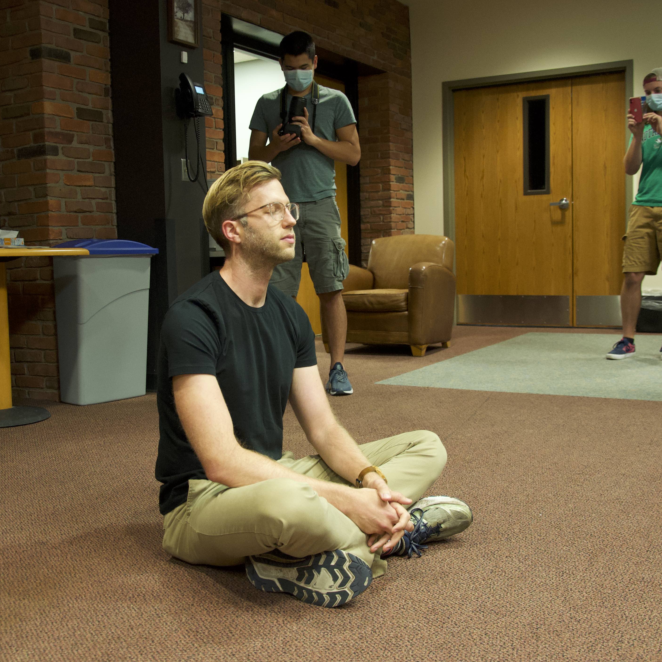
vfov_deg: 41.3
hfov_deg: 41.2
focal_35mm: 41
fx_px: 879
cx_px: 294
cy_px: 330
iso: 1250
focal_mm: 21
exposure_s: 1/25
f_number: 4
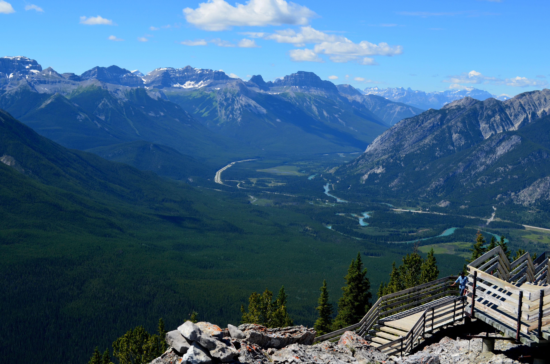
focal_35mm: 48
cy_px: 182
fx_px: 732
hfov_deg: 41.2
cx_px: 275
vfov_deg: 28.0
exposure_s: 1/250
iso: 200
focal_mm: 32
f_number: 10
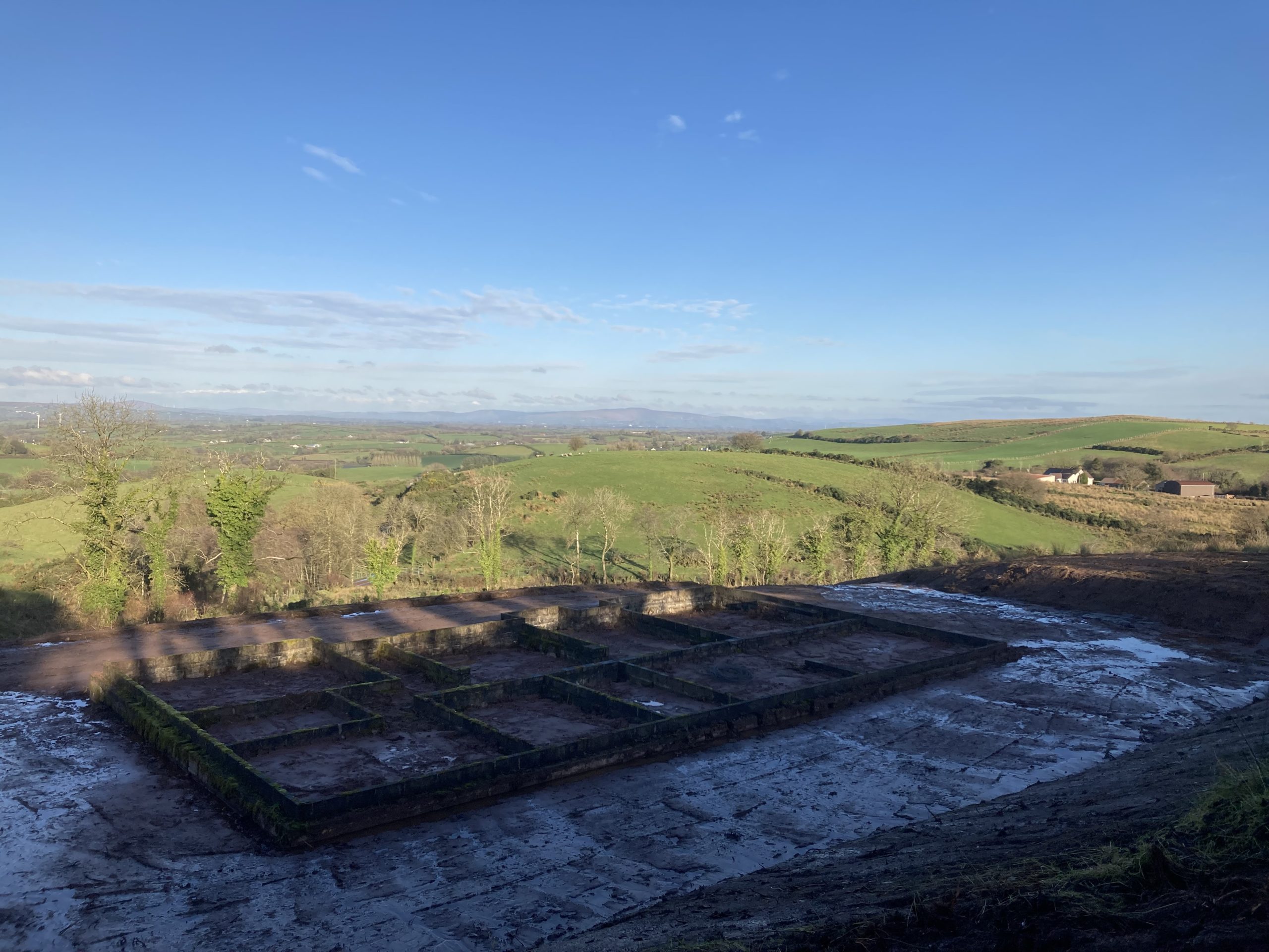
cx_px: 634
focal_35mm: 28
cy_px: 476
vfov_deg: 49.7
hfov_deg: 63.4
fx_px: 1026
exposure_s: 1/1499
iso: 20
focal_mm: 3.99
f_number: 1.8
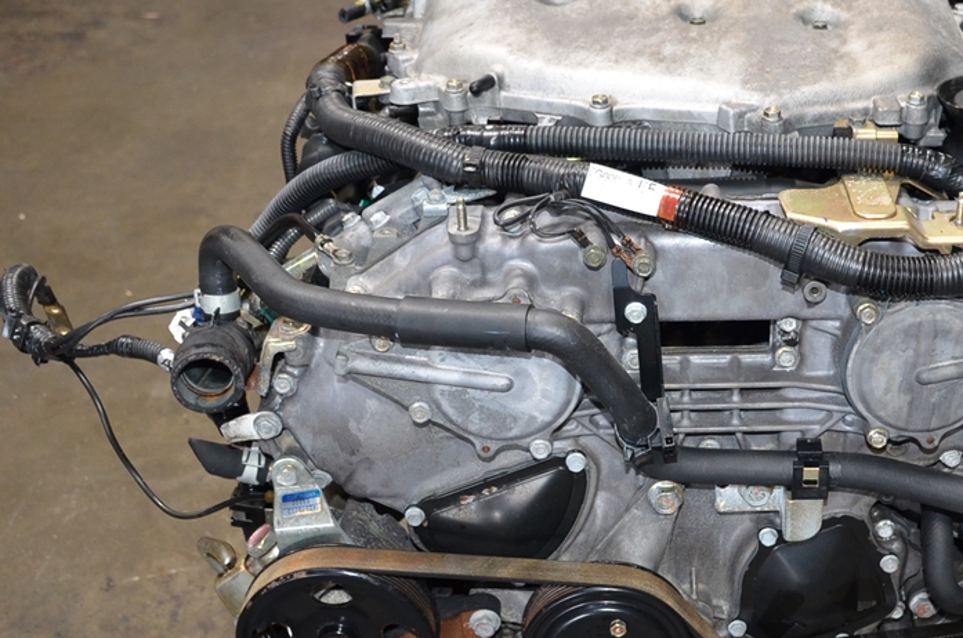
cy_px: 405
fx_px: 1415
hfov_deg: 36.6
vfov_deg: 25.3
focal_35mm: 53
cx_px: 738
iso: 800
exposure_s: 1/60
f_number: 3.5
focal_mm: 20
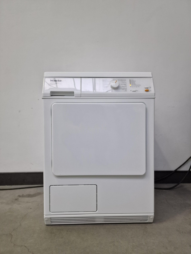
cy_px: 127
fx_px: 169
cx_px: 96
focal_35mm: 23
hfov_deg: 58.9
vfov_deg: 73.9
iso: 400
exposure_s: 1/100
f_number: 1.8
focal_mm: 6.4
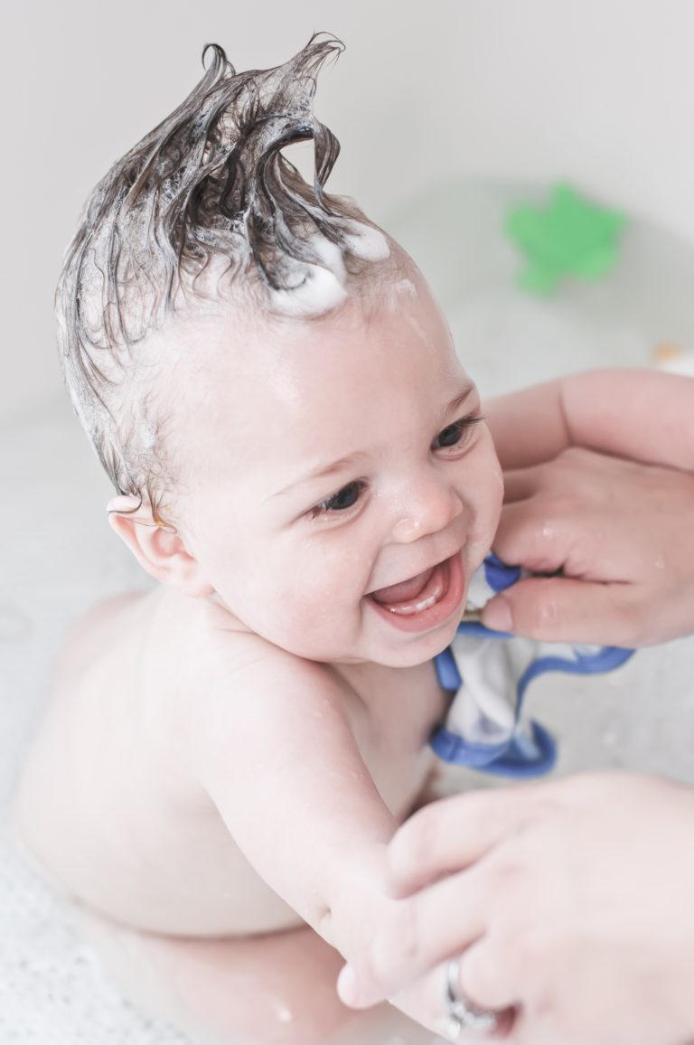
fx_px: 2174
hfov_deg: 18.1
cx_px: 347
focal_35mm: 75
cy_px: 522
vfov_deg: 27.0
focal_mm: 50
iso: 200
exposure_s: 1/250
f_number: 2.8
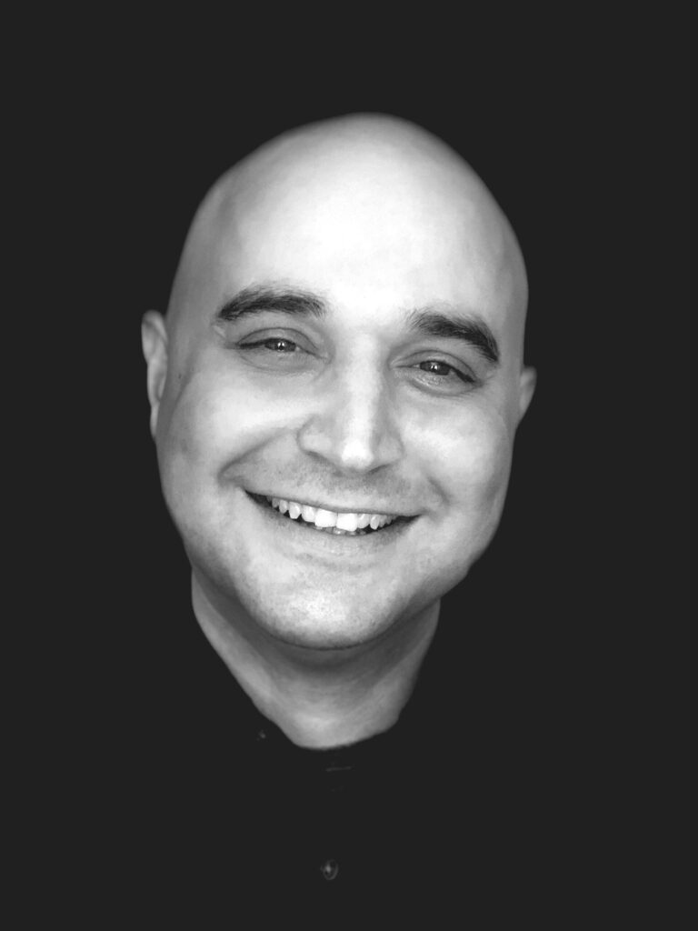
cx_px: 349
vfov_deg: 36.8
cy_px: 466
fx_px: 1398
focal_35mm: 52
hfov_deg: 28.0
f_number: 2.4
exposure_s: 1/40
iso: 500
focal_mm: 6
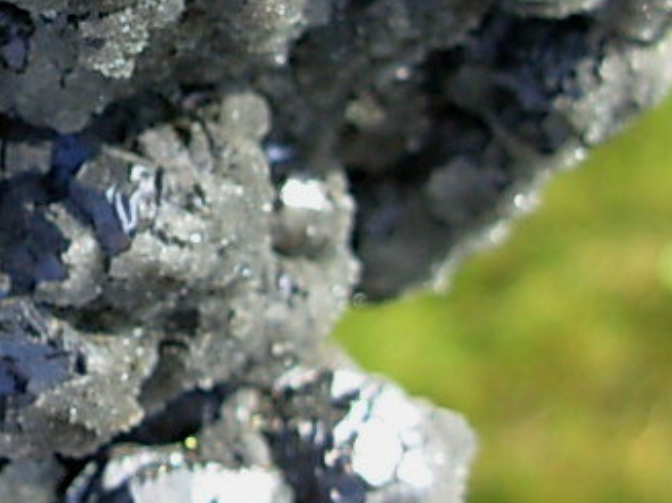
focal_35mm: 119
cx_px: 55
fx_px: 2309
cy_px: 47
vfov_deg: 12.3
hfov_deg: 16.3
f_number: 2.9
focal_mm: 6.3
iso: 50
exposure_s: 1/279
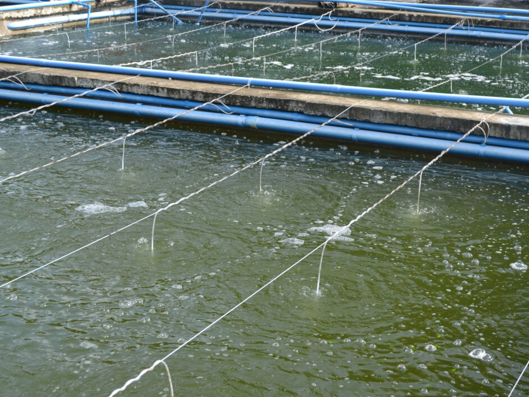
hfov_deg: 31.5
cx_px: 337
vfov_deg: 24.0
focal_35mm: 61
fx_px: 932
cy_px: 150
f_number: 5.6
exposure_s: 1/125
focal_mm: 26
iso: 100
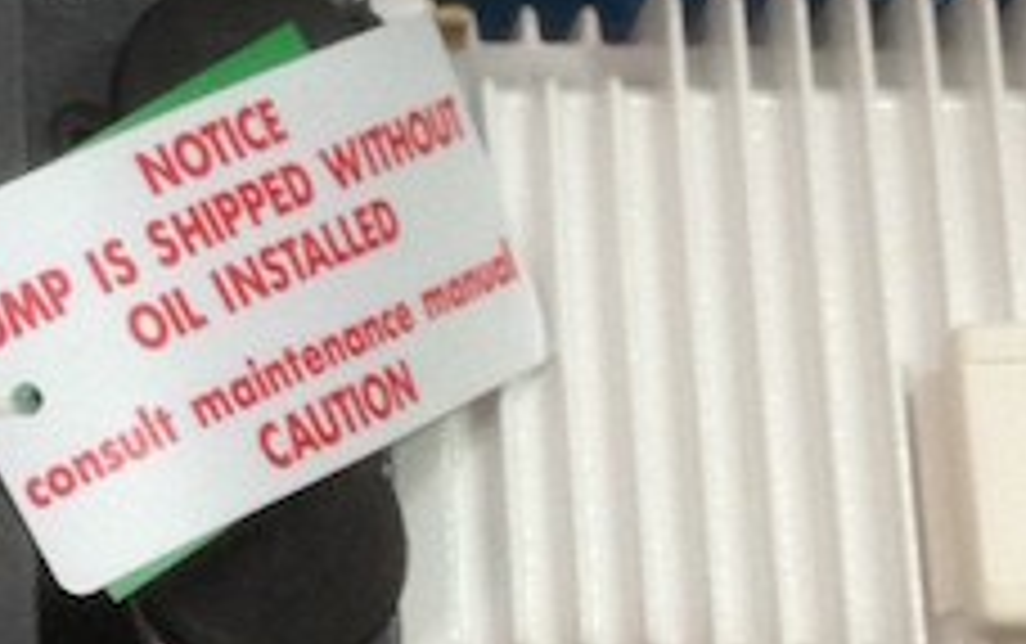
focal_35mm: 157
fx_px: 4394
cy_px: 221
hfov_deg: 13.2
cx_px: 63
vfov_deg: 8.4
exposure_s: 1/20
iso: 125
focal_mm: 4.12
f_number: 2.4
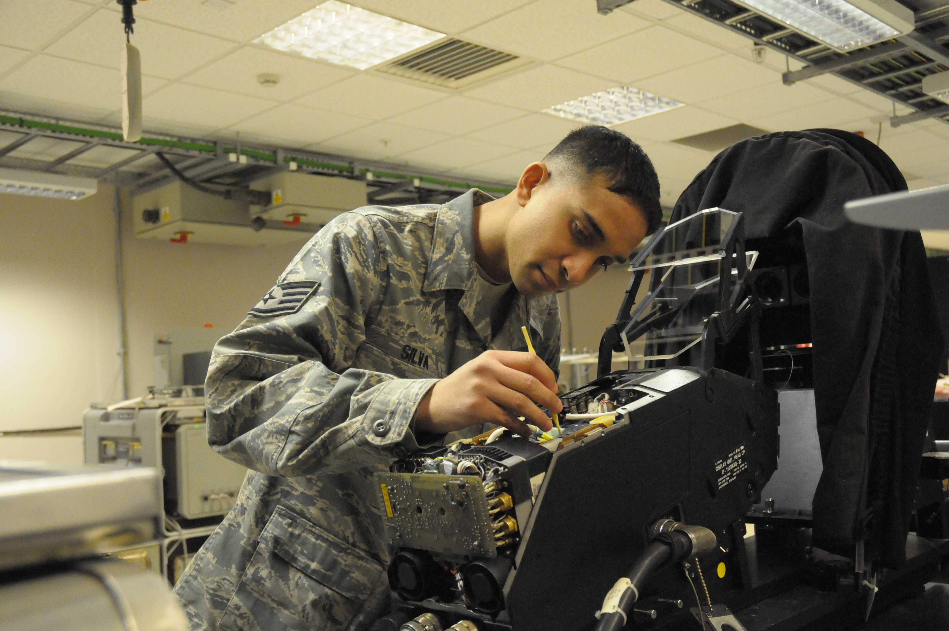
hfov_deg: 51.3
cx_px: 474
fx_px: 987
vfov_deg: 35.4
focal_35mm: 38
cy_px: 316
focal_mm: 25
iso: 3200
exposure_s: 1/125
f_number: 4.5
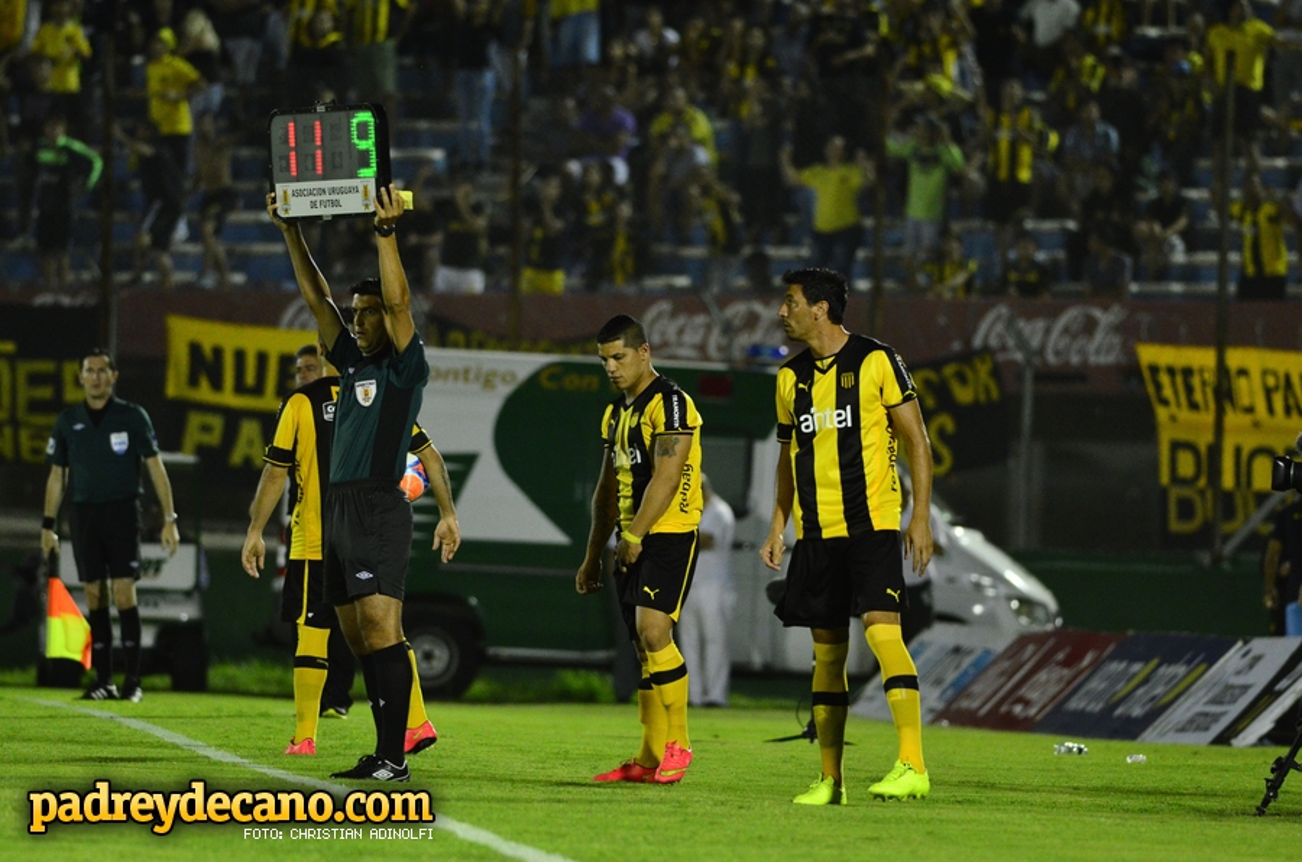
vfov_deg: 3.0
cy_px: 431
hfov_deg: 4.6
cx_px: 651
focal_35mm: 450
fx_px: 16240
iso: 3200
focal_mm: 300
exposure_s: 1/500
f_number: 4
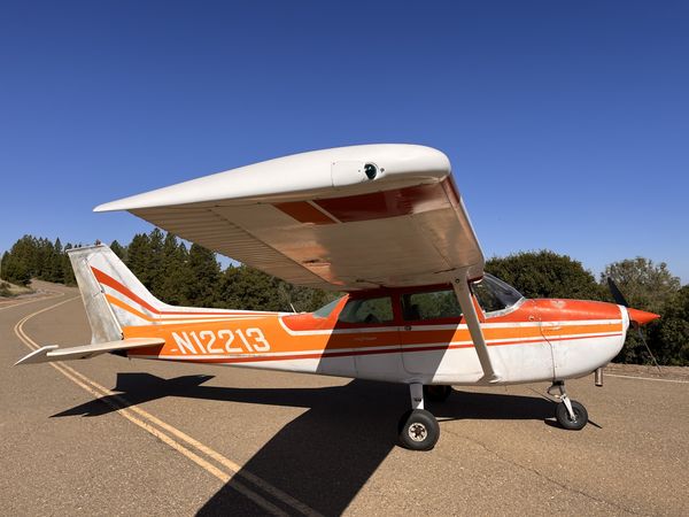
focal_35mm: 26
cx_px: 344
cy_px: 258
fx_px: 518
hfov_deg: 67.3
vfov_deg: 53.1
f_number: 1.6
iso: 50
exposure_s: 1/5319
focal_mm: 5.1
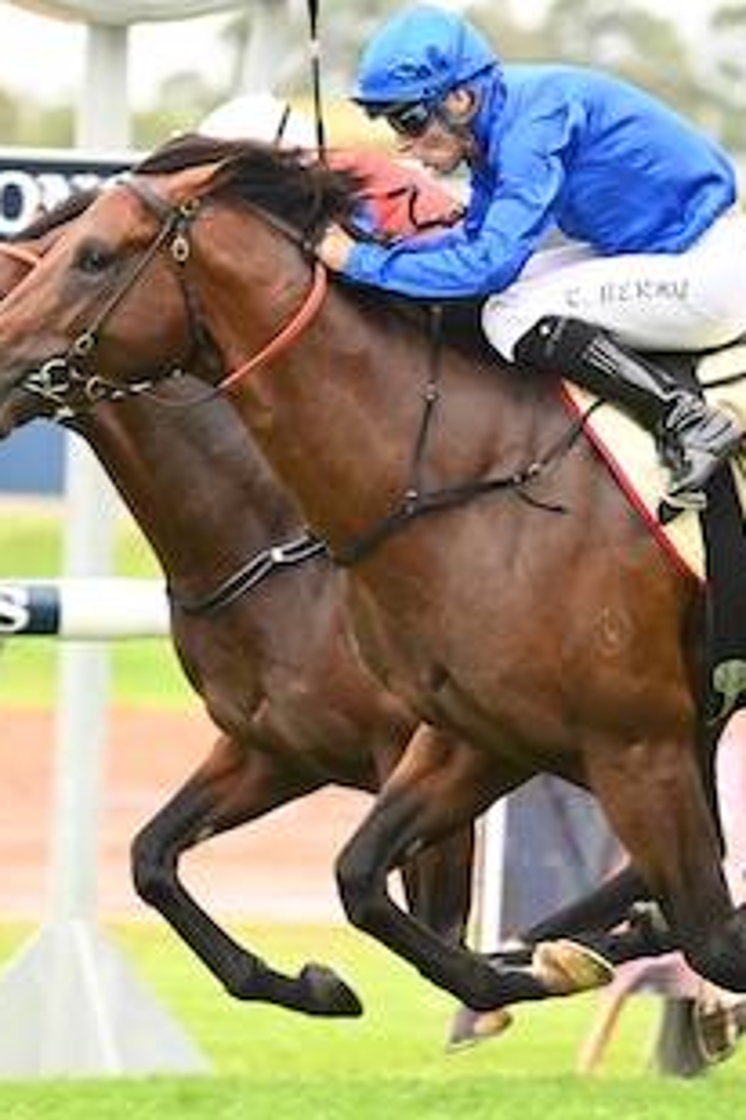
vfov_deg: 4.3
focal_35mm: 484
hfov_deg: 2.8
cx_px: 540
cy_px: 562
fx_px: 15043
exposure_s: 1/1000
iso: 5600
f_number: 5.6
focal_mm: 320
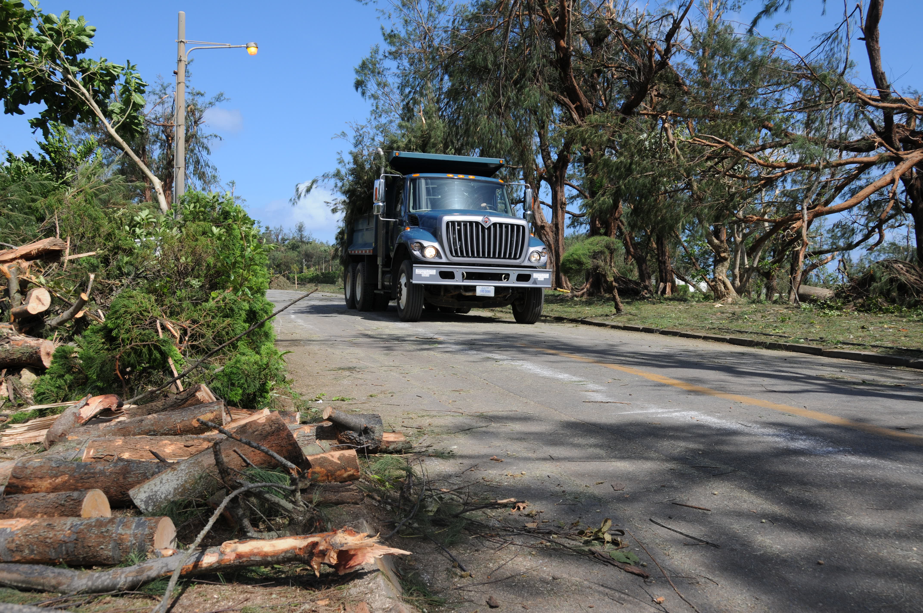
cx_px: 462
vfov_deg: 43.5
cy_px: 306
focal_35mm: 30
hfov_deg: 62.0
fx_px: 768
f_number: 8
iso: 200
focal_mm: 20
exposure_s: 1/500
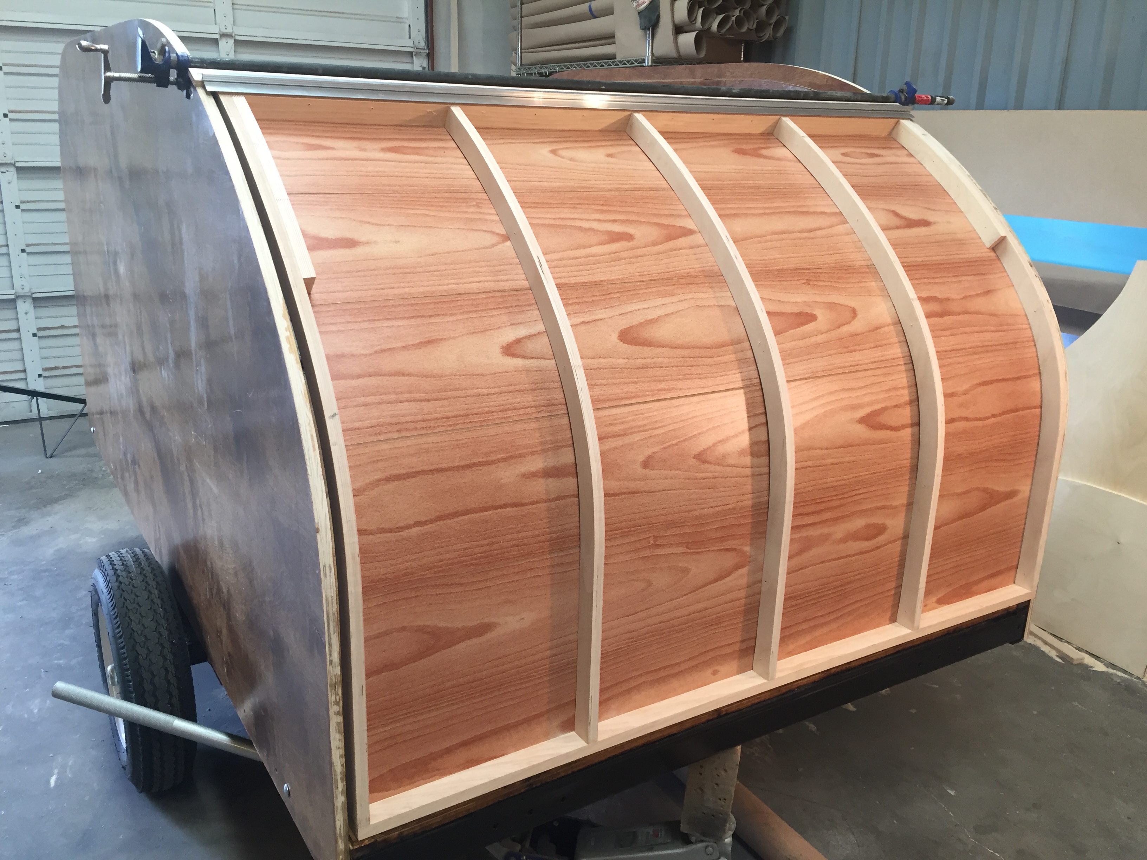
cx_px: 574
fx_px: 961
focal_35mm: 29
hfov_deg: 61.7
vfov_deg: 48.2
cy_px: 430
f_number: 2.2
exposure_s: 1/30
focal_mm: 4.15
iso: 80
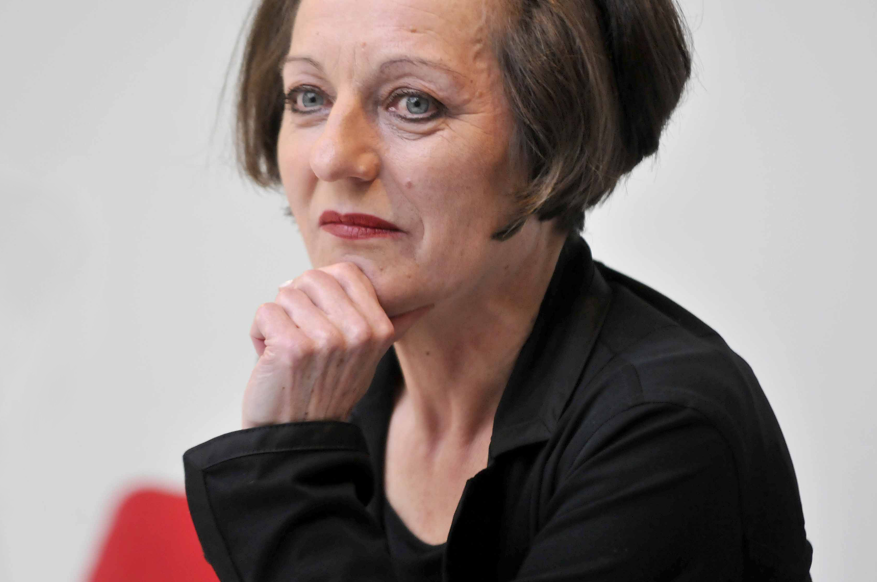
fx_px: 9295
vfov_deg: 3.6
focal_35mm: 382
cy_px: 237
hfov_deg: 5.4
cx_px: 361
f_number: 2.8
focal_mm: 200
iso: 800
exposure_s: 1/80
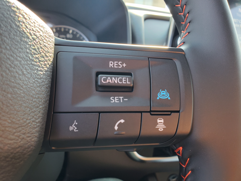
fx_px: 181
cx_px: 120
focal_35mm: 26
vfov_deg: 53.1
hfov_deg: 67.3
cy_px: 90
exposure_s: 1/120
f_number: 2.4
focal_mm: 4.3
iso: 160
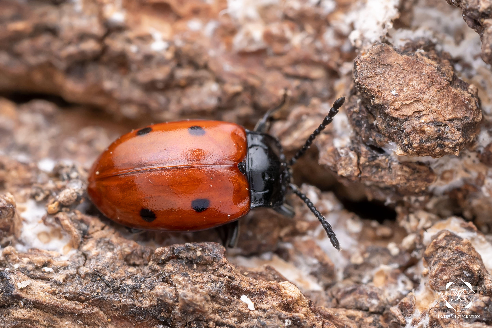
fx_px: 1435
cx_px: 246
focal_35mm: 105
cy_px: 164
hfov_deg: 19.5
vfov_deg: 13.0
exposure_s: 1/200
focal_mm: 105
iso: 200
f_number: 14
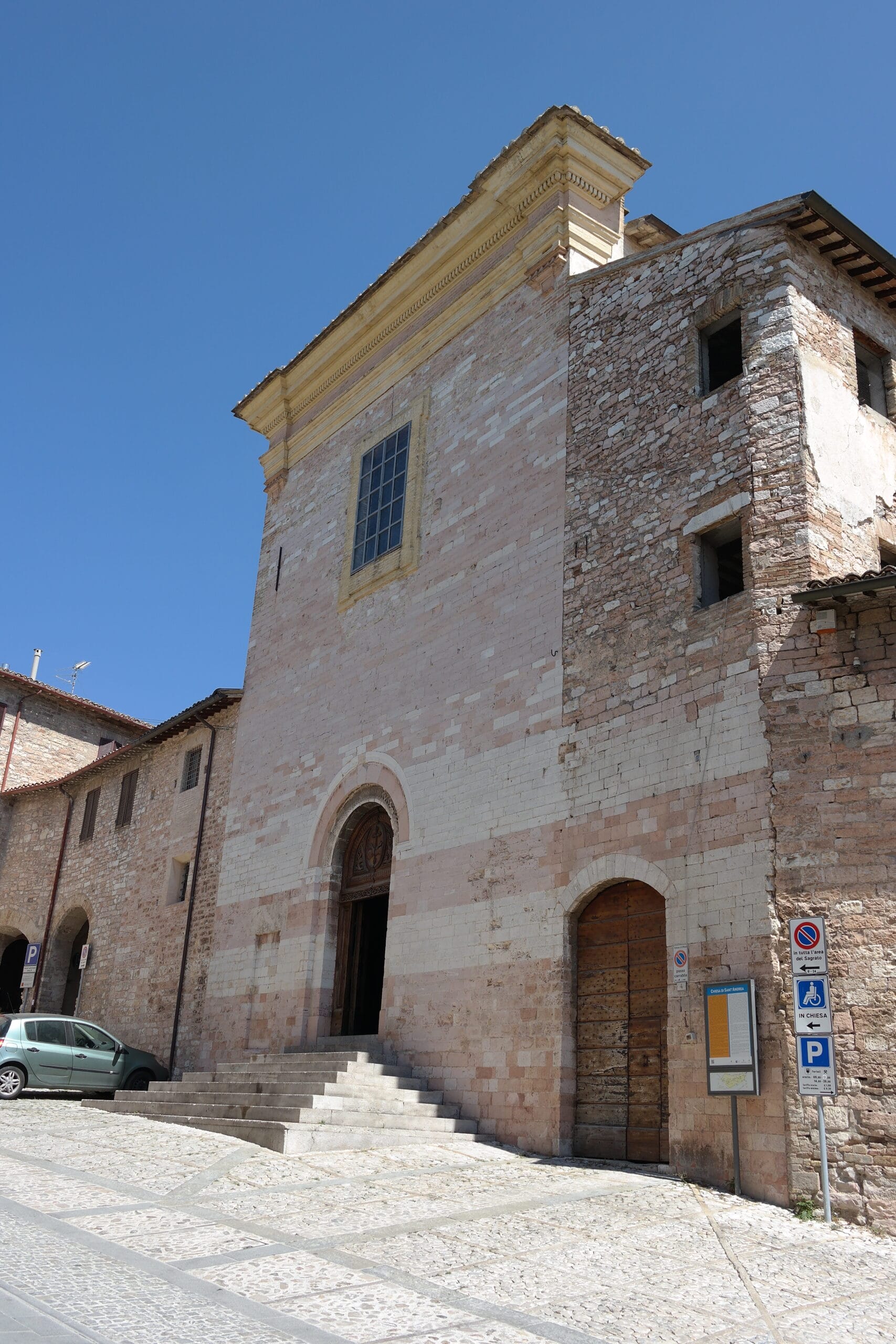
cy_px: 672
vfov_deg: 61.9
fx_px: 1120
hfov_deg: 43.6
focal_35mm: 30
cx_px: 448
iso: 100
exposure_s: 1/250
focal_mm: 20
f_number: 6.3
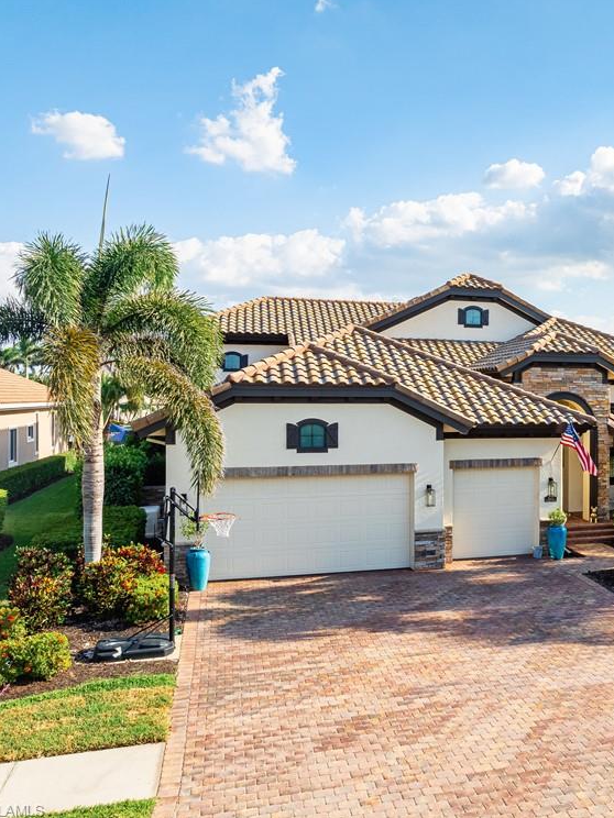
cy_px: 399
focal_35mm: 33
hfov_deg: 40.4
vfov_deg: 55.3
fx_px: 780
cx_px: 525
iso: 100
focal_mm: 12.29
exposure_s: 1/400
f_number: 8
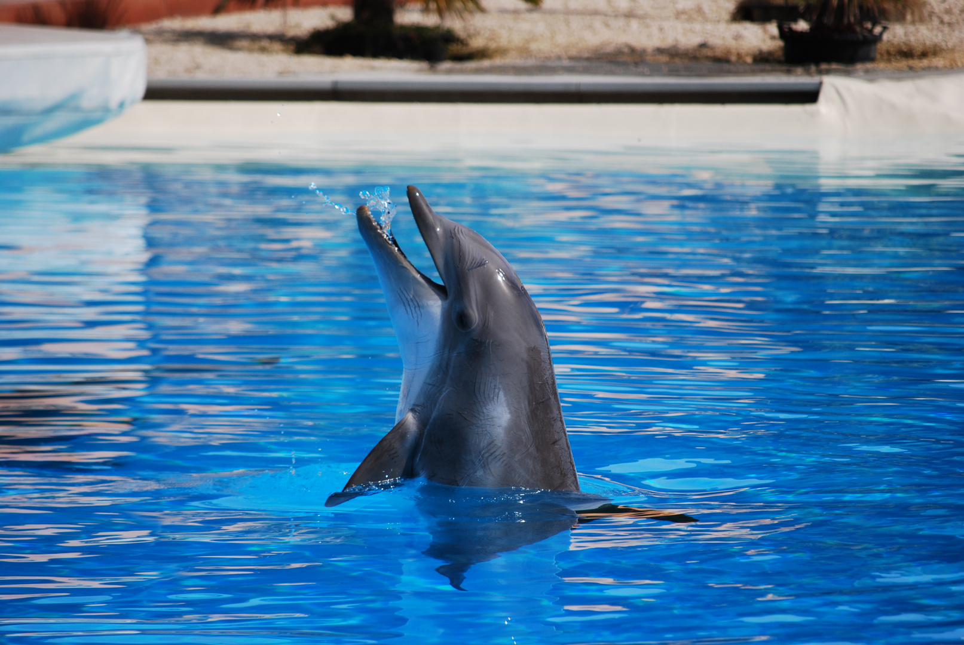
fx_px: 8043
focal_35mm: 300
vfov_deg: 4.6
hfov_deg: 6.9
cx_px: 482
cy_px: 322
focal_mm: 200
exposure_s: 1/1250
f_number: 5.6
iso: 200
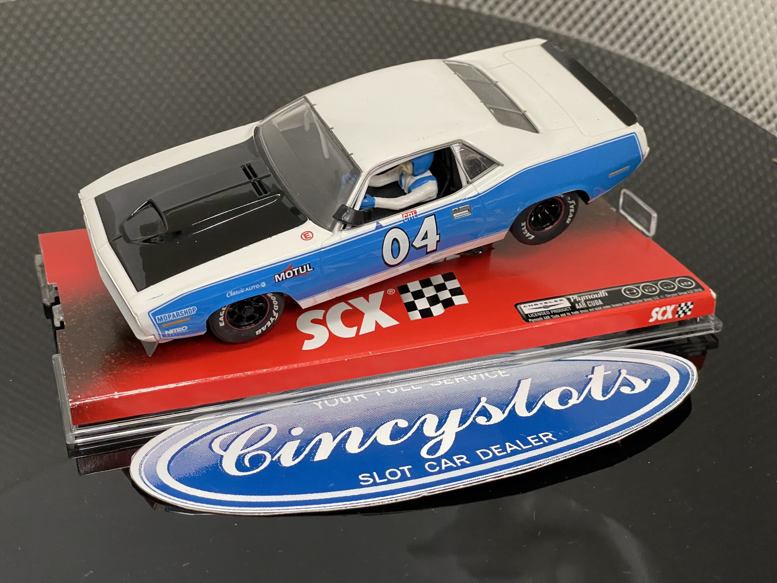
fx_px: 1167
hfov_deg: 36.8
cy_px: 292
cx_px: 388
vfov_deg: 28.0
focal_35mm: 52
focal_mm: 6
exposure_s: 1/60
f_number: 2
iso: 500
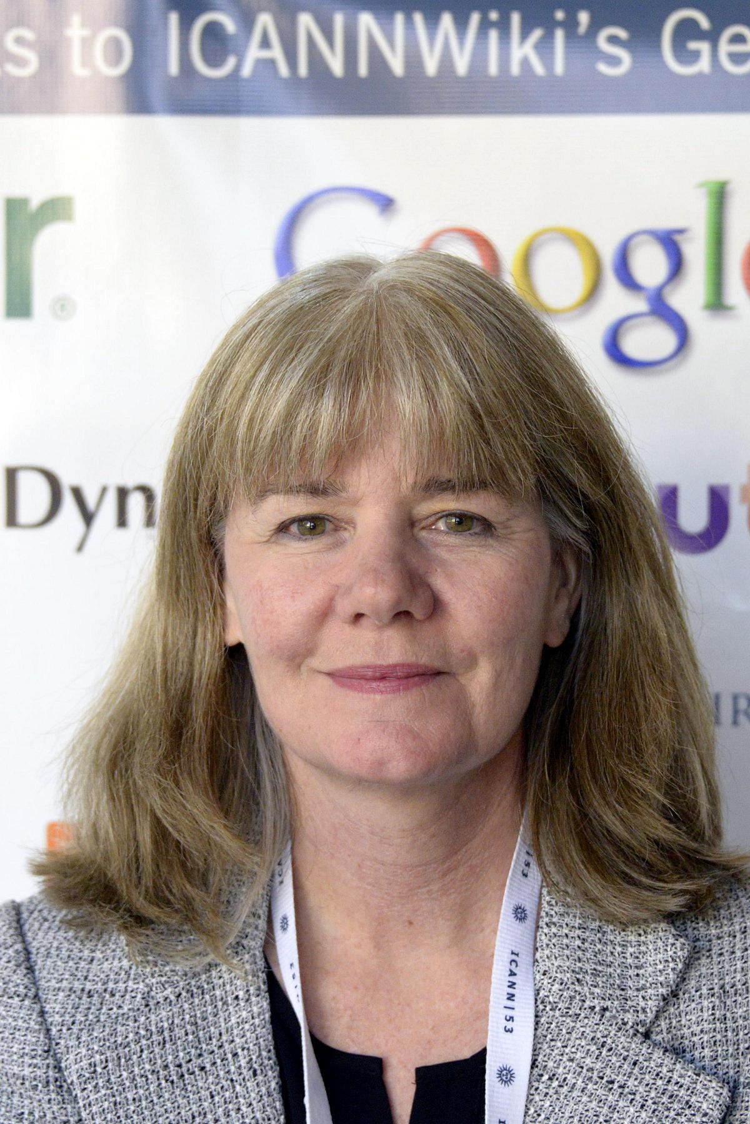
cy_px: 562
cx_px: 375
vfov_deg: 31.0
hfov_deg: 20.9
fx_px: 2031
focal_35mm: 65
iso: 4500
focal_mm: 65
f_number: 4.8
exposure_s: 1/350
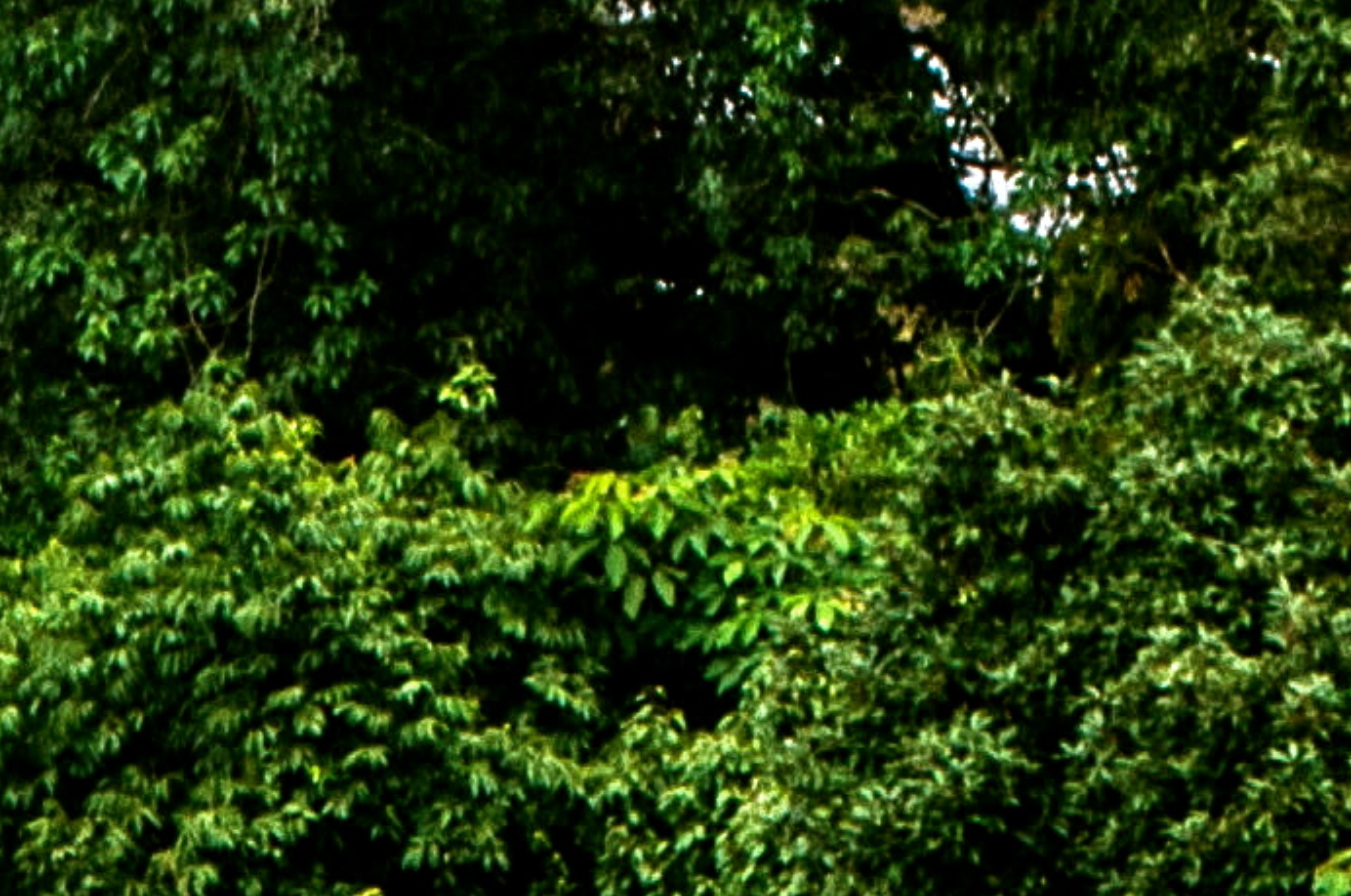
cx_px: 1230
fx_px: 31996
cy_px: -1798
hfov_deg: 2.4
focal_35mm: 854
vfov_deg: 1.6
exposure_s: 1/200
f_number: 7.1
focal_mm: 80
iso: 200
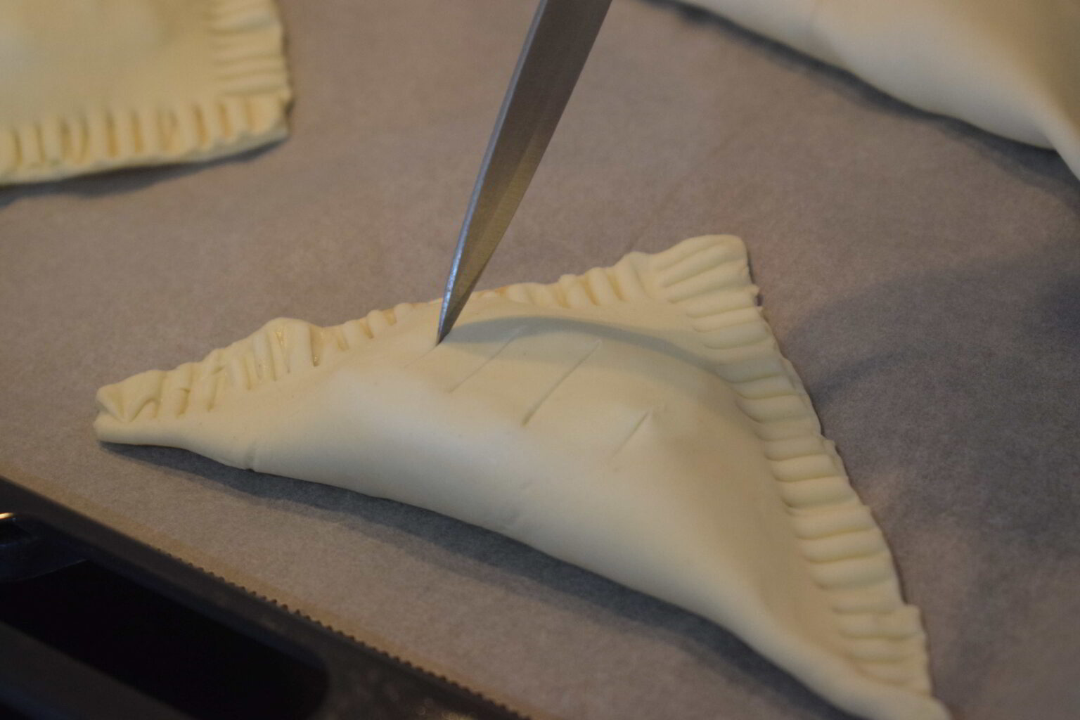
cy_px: 360
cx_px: 540
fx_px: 2475
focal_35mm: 82
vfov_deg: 16.6
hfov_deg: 24.6
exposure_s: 1/60
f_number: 5.6
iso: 2000
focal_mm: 55
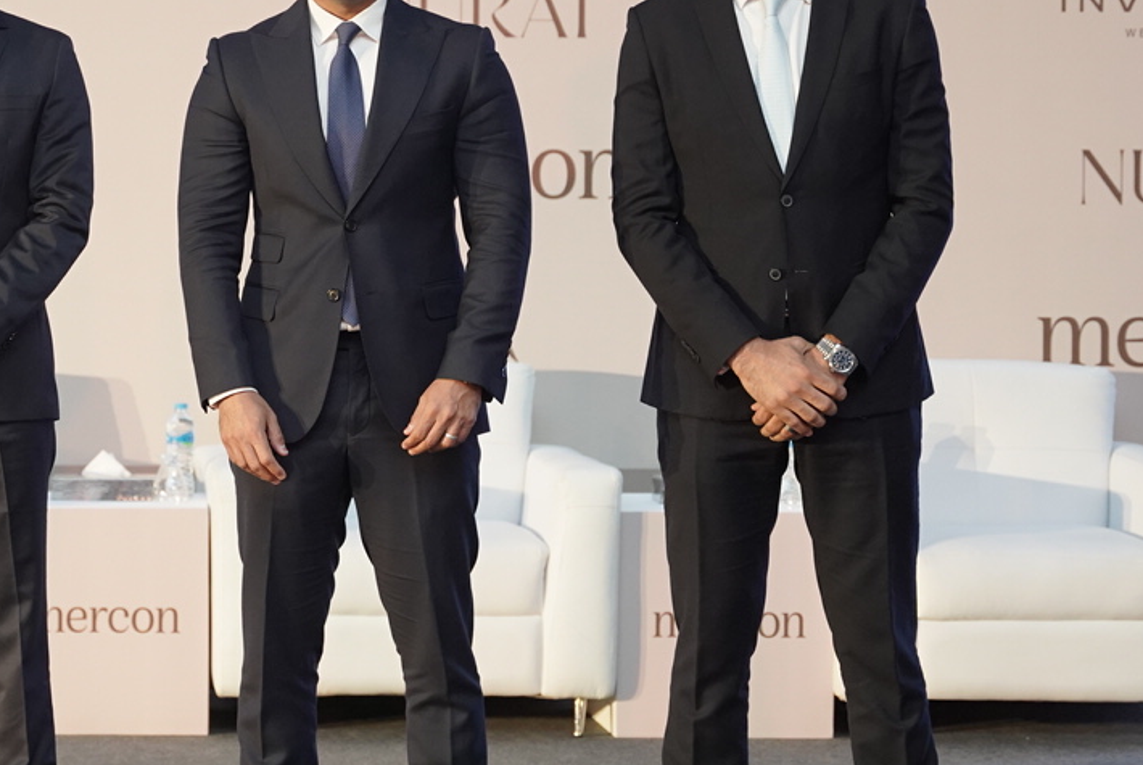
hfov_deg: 17.4
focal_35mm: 116
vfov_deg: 11.8
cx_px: 159
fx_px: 3694
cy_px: 283
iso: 2500
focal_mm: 51.1
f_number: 2.8
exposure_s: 1/200
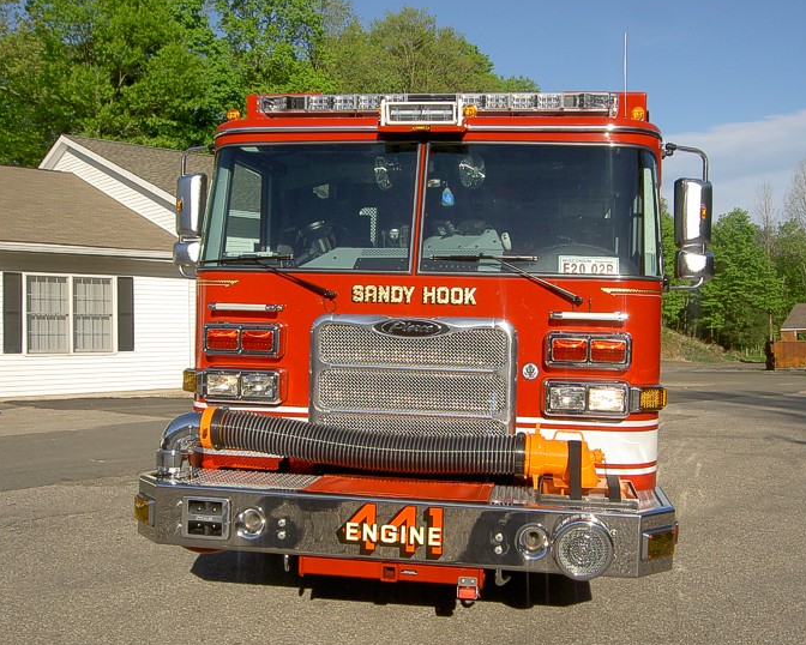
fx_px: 883
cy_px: 325
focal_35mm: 37
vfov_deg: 40.1
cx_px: 427
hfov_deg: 49.0
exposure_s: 1/500
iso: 100
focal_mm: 5.6
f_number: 4.7
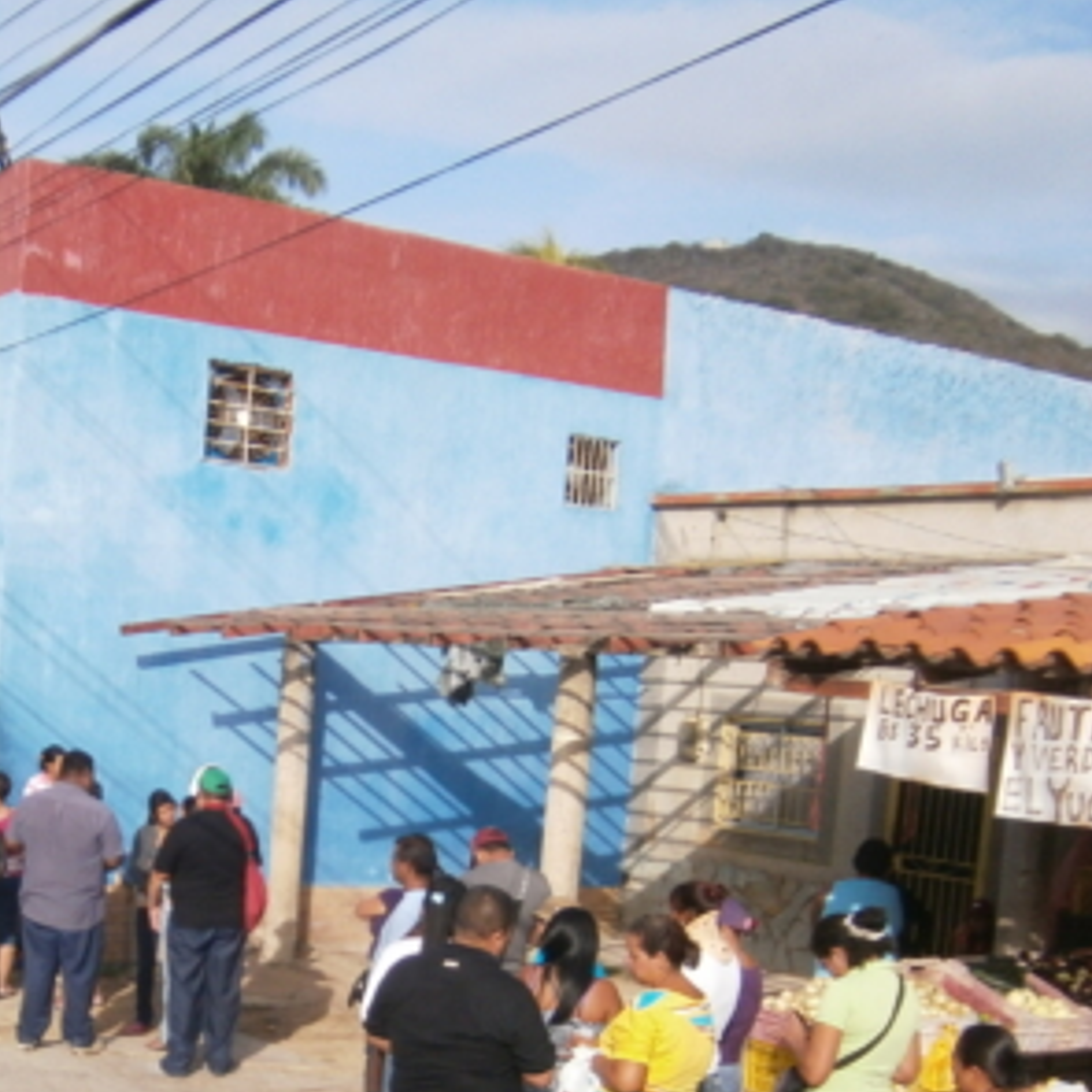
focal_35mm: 55
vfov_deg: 30.1
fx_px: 1963
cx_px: 250
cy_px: 931
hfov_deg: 30.5
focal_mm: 4.7
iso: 100
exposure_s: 1/200
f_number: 8
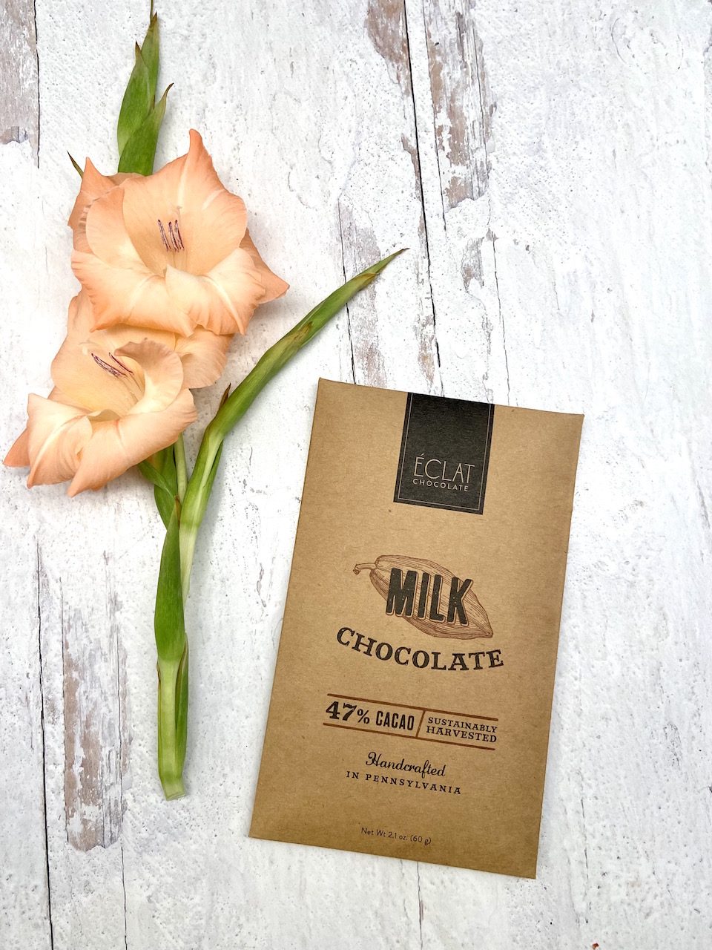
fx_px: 713
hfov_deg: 53.1
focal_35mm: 26
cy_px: 475
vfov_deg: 67.3
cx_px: 356
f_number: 1.8
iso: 125
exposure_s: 1/120
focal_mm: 4.25
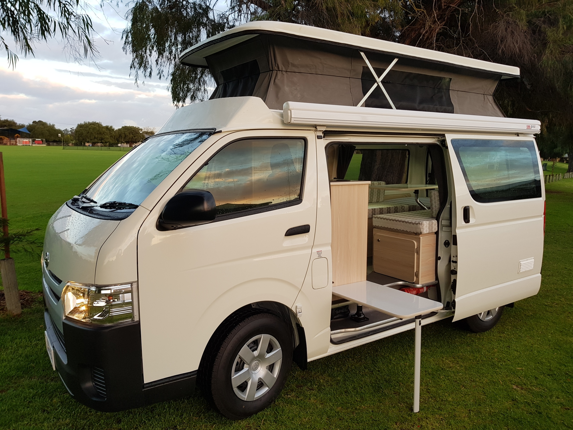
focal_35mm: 26
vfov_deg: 53.1
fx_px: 430
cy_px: 215
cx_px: 286
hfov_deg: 67.3
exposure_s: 1/100
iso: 50
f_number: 1.7
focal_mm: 4.2
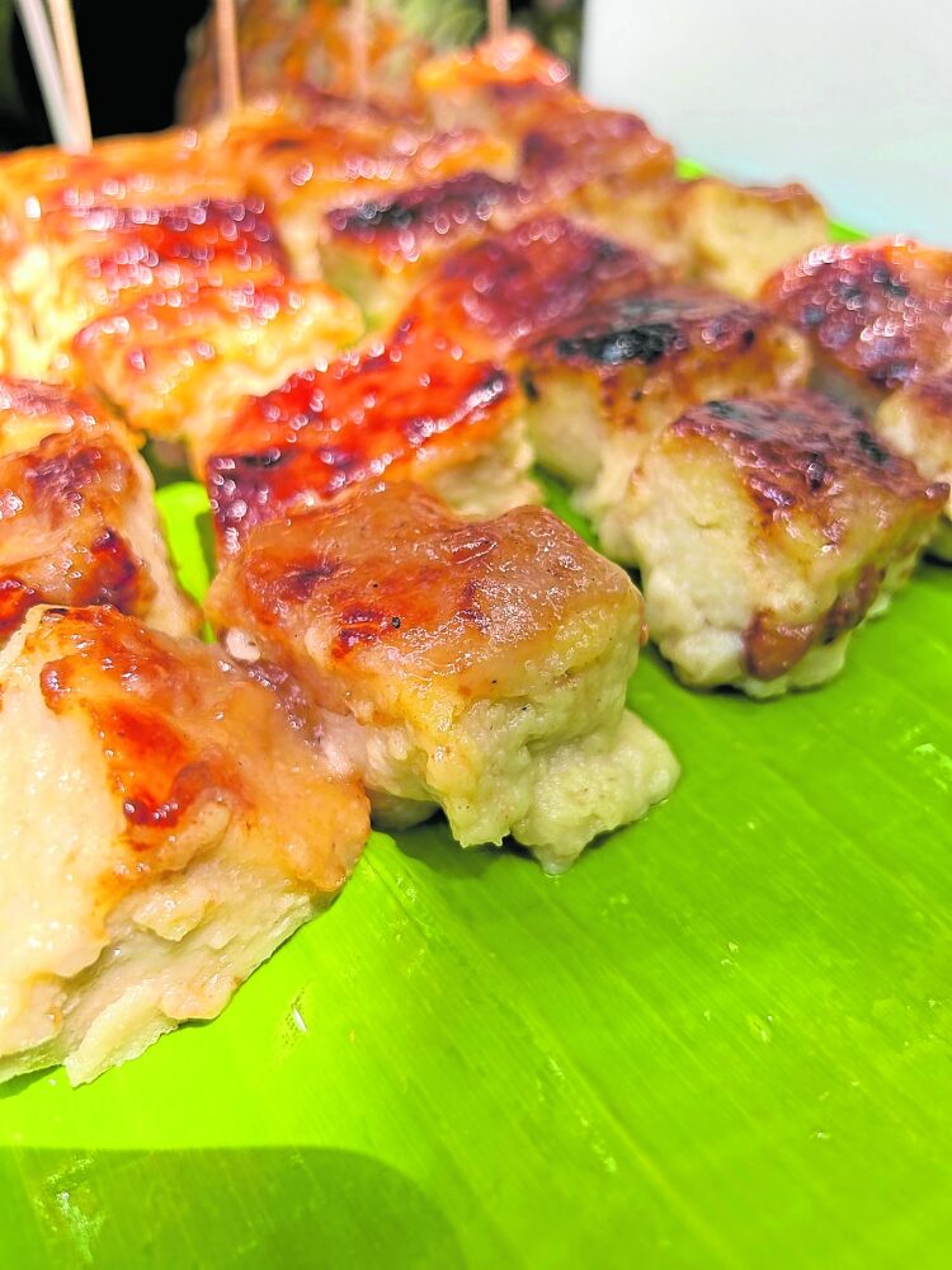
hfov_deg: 53.1
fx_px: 953
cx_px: 476
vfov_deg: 67.3
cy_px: 635
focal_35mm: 26
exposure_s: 1/347
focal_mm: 5.7
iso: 50
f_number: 1.5
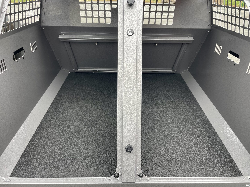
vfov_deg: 53.1
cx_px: 125
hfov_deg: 67.3
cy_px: 94
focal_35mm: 26
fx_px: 188
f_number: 1.6
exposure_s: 1/121
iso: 32
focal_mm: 4.2
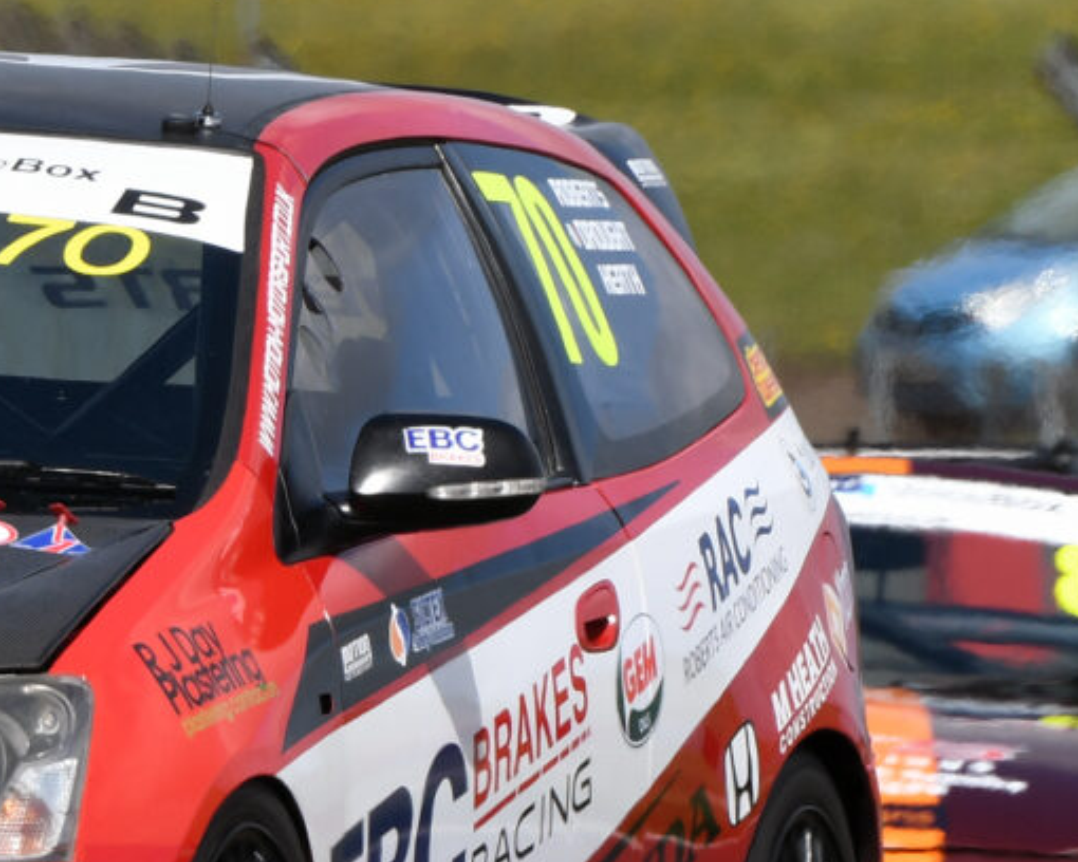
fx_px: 70350
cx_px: -61
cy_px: 550
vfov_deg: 0.7
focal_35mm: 2205
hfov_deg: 0.9
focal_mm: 390
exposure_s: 1/640
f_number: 9
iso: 200
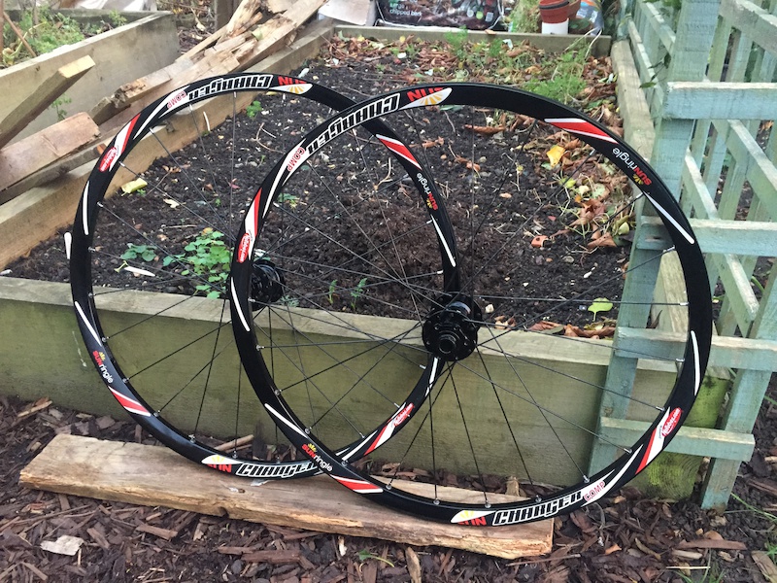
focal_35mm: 29
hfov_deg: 61.7
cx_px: 388
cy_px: 292
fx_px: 651
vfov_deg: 48.2
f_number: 2.2
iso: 250
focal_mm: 4.15
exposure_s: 1/20
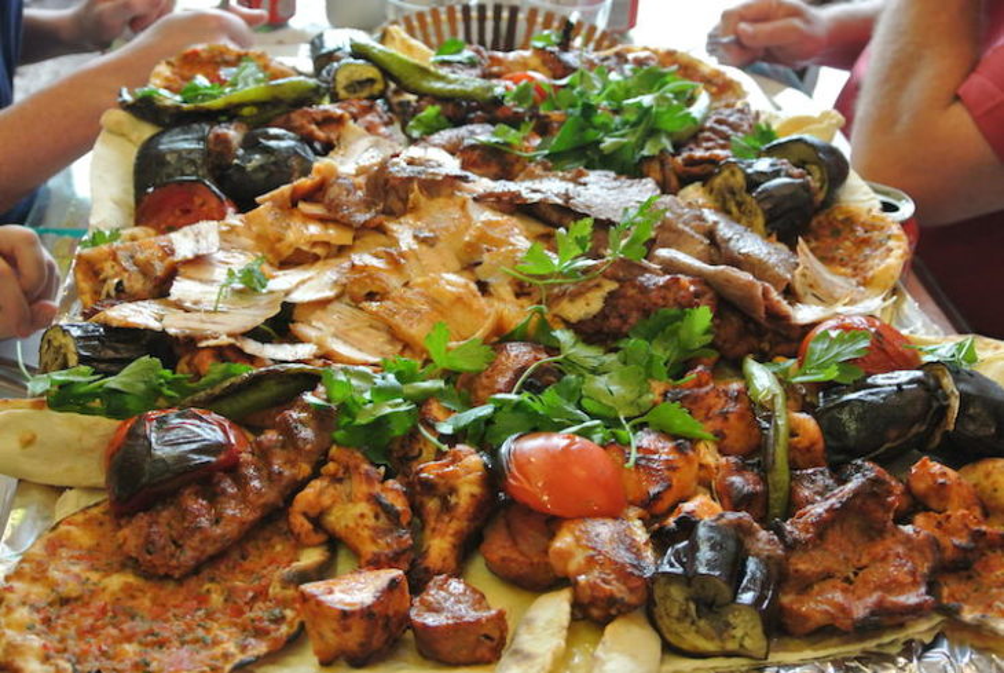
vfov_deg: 30.0
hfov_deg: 43.5
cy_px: 336
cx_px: 502
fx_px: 1257
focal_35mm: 45
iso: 720
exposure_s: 1/30
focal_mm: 16.9
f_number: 4.5
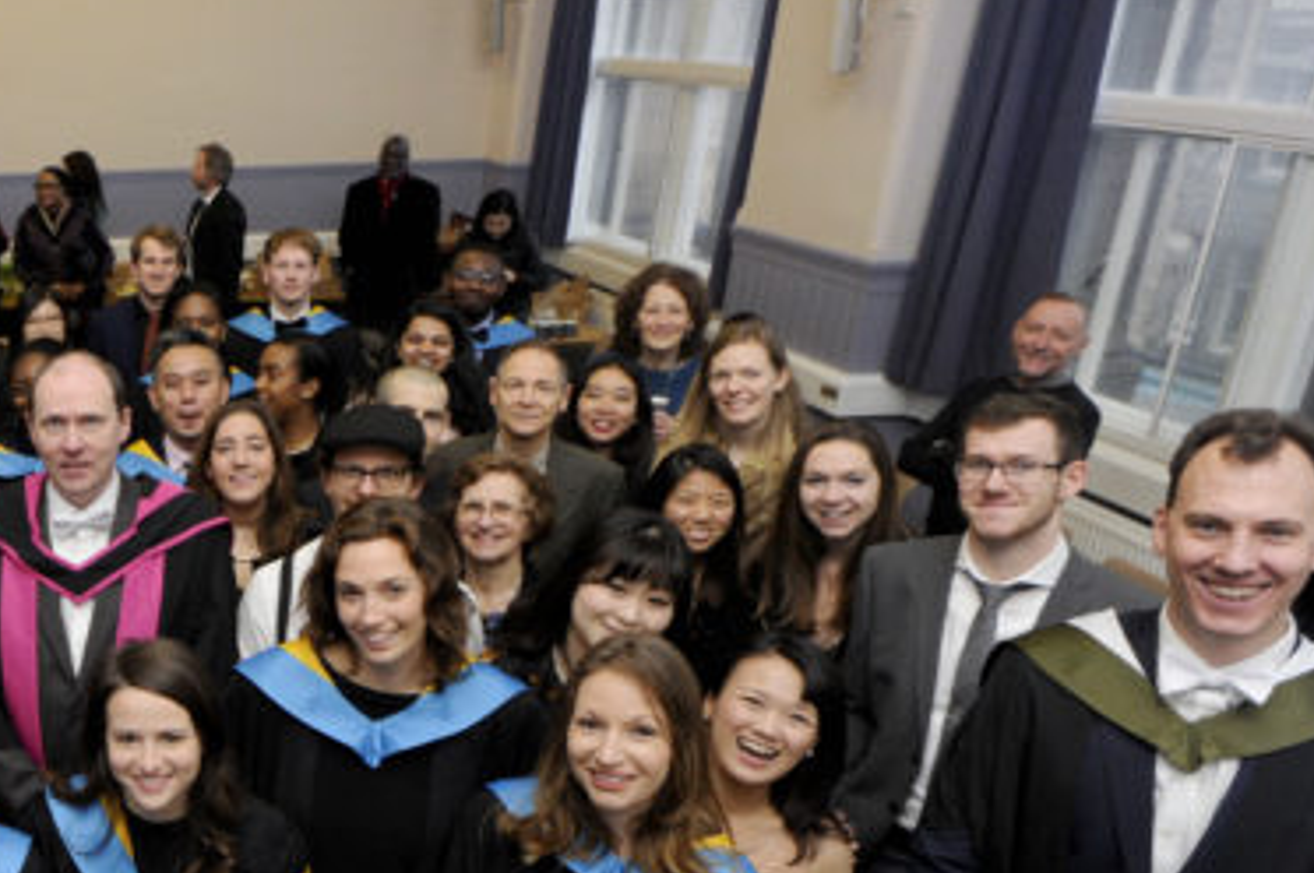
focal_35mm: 35
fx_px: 1276
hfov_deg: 45.3
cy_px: 572
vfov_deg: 37.4
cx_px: -25
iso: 3200
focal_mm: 17
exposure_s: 1/125
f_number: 9
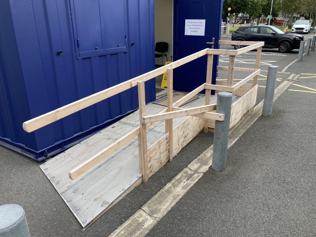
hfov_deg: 63.4
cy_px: 118
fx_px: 256
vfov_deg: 49.7
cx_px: 158
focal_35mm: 28
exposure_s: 1/267
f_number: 1.8
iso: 20
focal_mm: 3.99
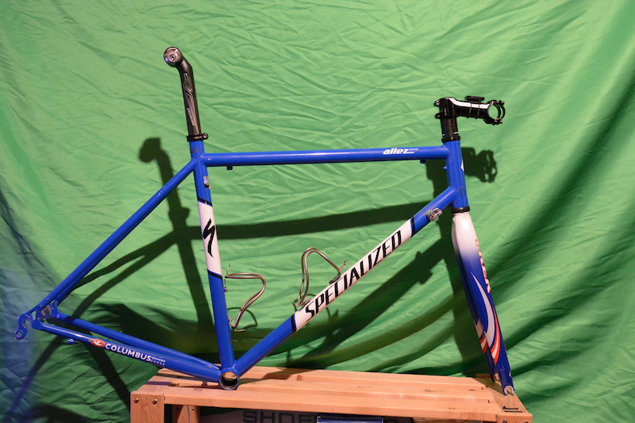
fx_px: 767
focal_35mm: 44
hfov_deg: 45.0
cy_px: 212
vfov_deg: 30.8
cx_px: 318
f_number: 6.3
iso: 3200
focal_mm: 29
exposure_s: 1/8
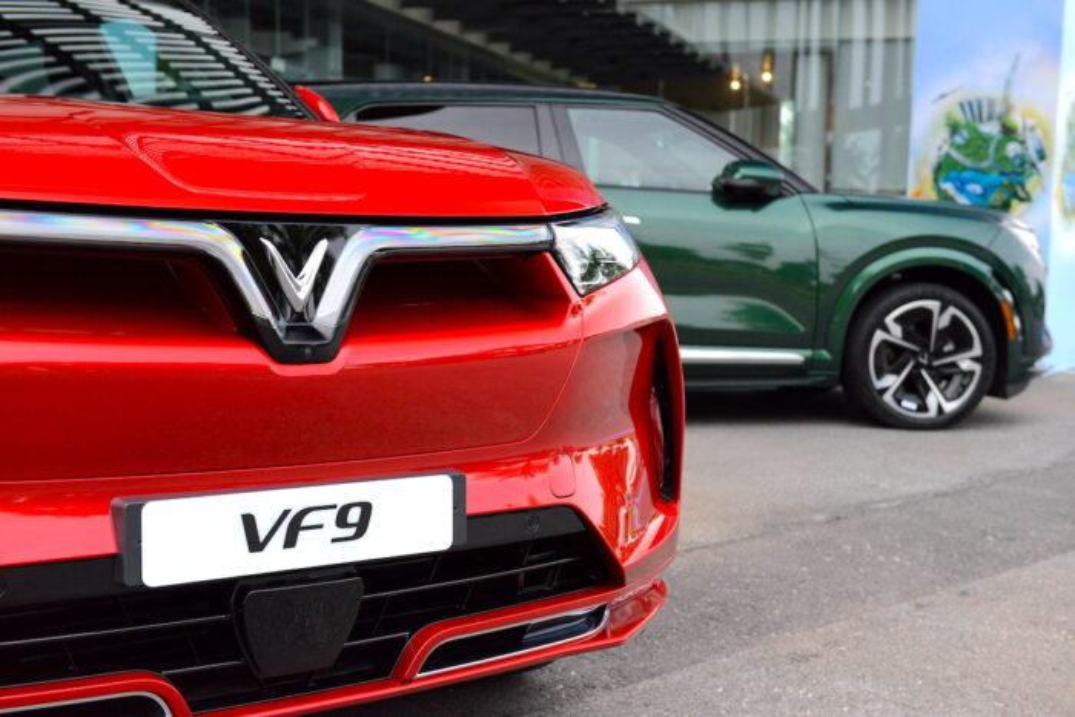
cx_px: 538
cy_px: 358
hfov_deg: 38.2
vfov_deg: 26.0
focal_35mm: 52
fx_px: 1553
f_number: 5.6
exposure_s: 1/1600
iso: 4000
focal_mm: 52
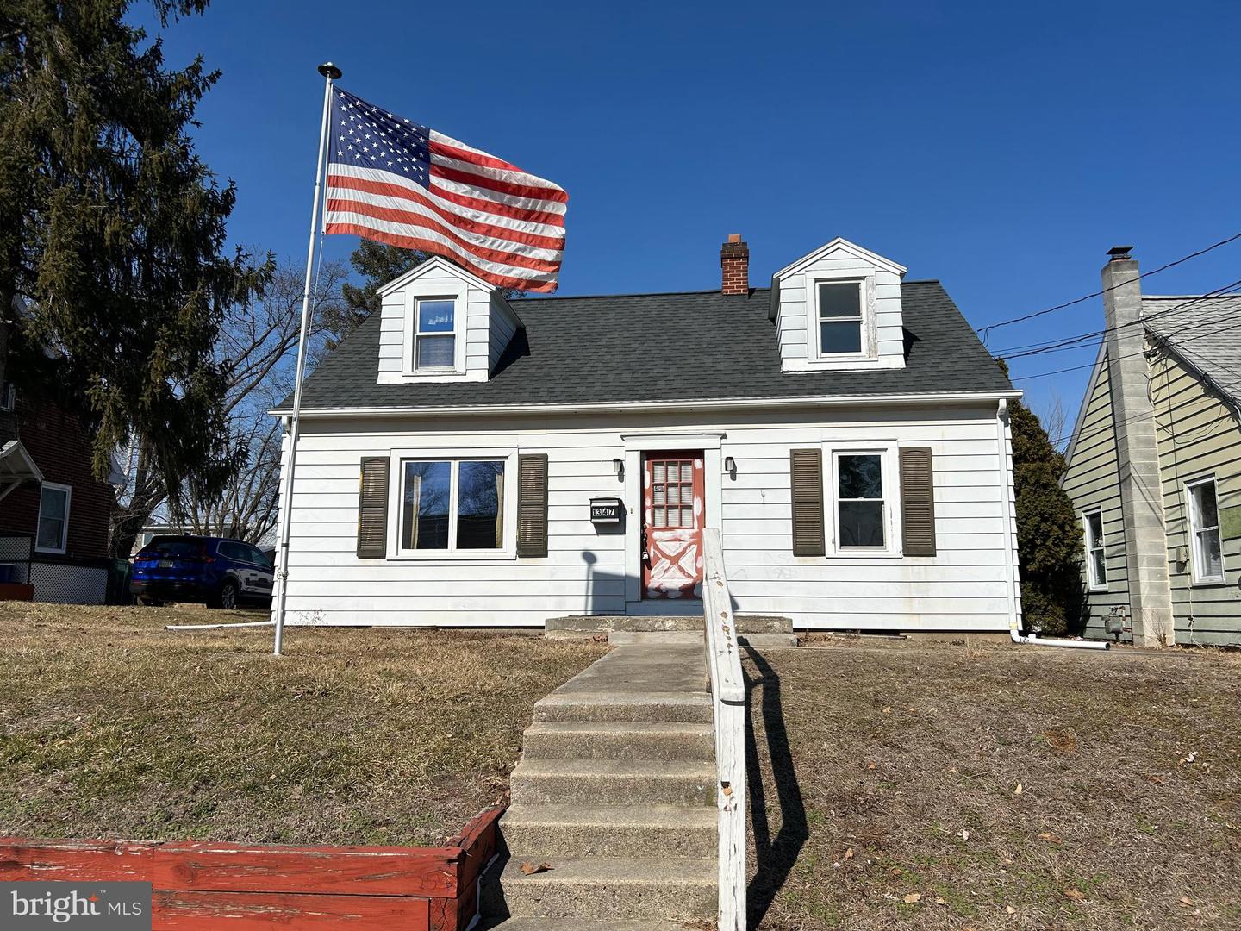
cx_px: 620
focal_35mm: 26
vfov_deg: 53.1
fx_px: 932
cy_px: 466
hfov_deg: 67.3
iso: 50
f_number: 1.5
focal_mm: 5.7
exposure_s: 1/9434
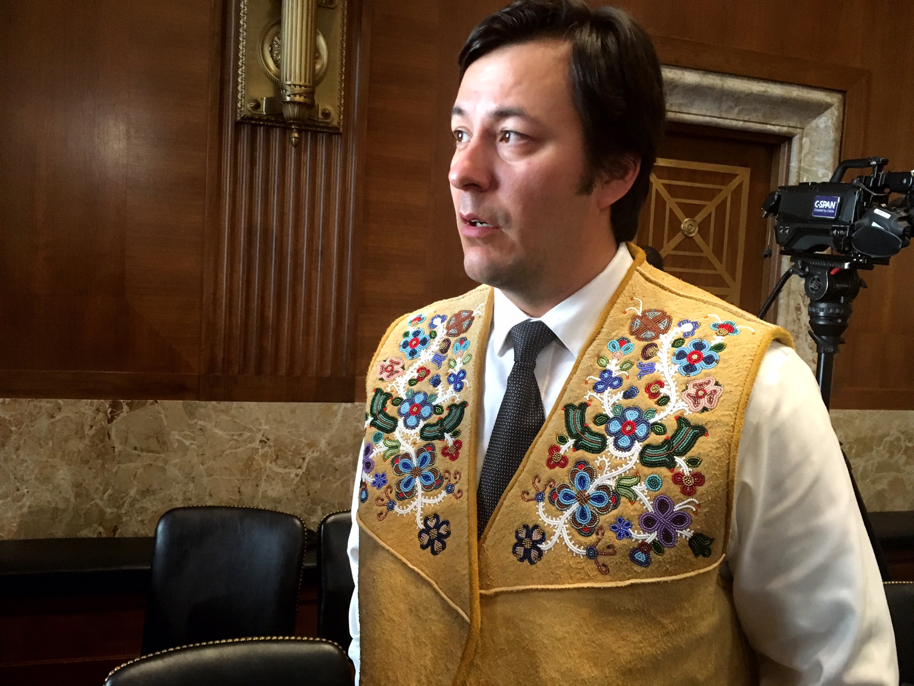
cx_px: 457
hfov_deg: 61.7
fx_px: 766
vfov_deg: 48.2
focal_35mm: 29
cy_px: 343
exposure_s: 1/30
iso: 200
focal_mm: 4.15
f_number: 2.2
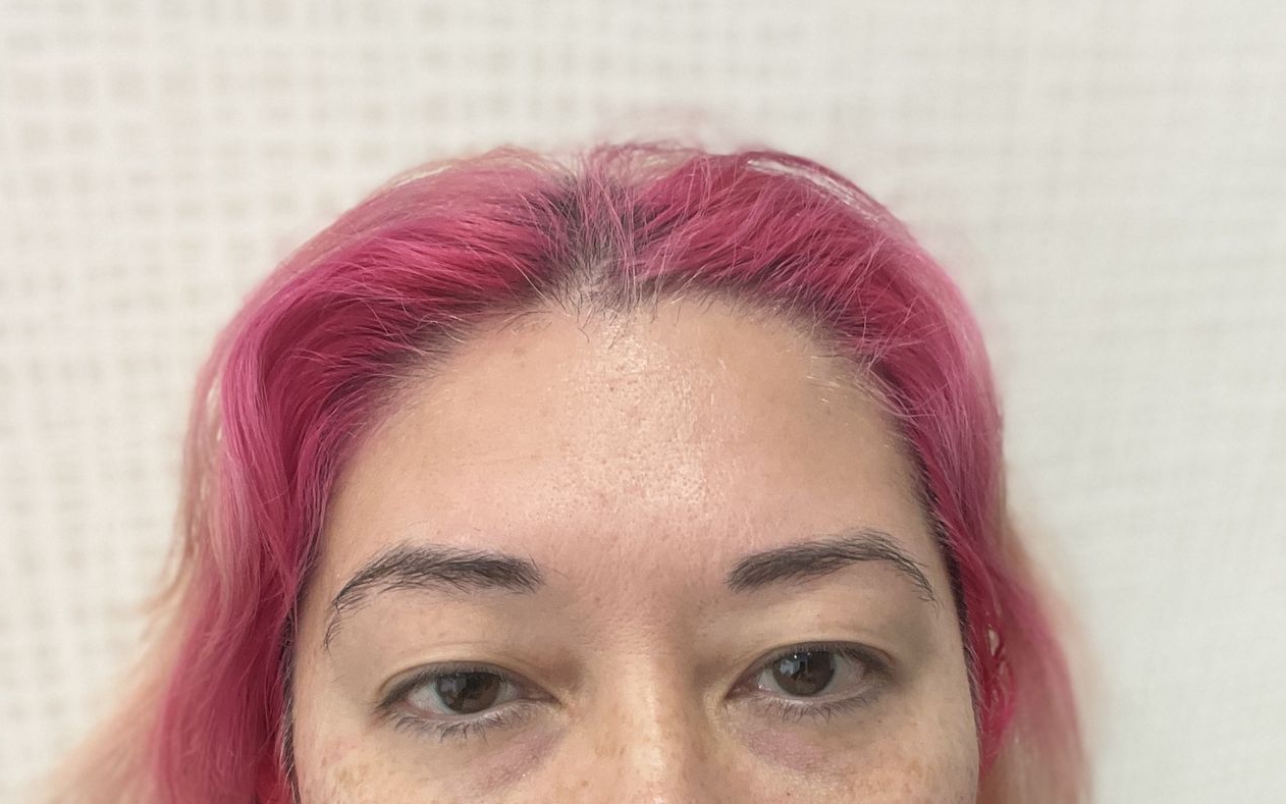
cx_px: 650
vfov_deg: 27.8
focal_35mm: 43
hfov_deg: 46.2
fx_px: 1507
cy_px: 835
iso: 160
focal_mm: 2.71
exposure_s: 1/60
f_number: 2.2
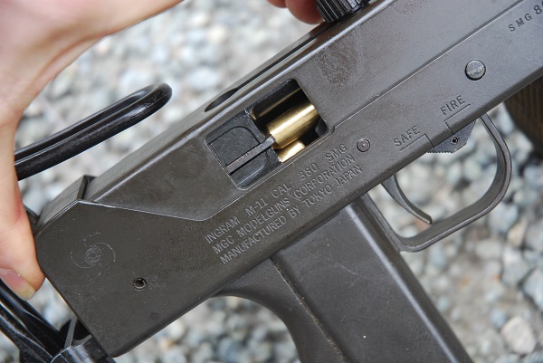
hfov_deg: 19.4
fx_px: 1585
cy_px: 182
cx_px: 272
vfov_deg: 13.1
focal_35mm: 105
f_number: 4.5
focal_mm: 70
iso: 500
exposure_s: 1/125
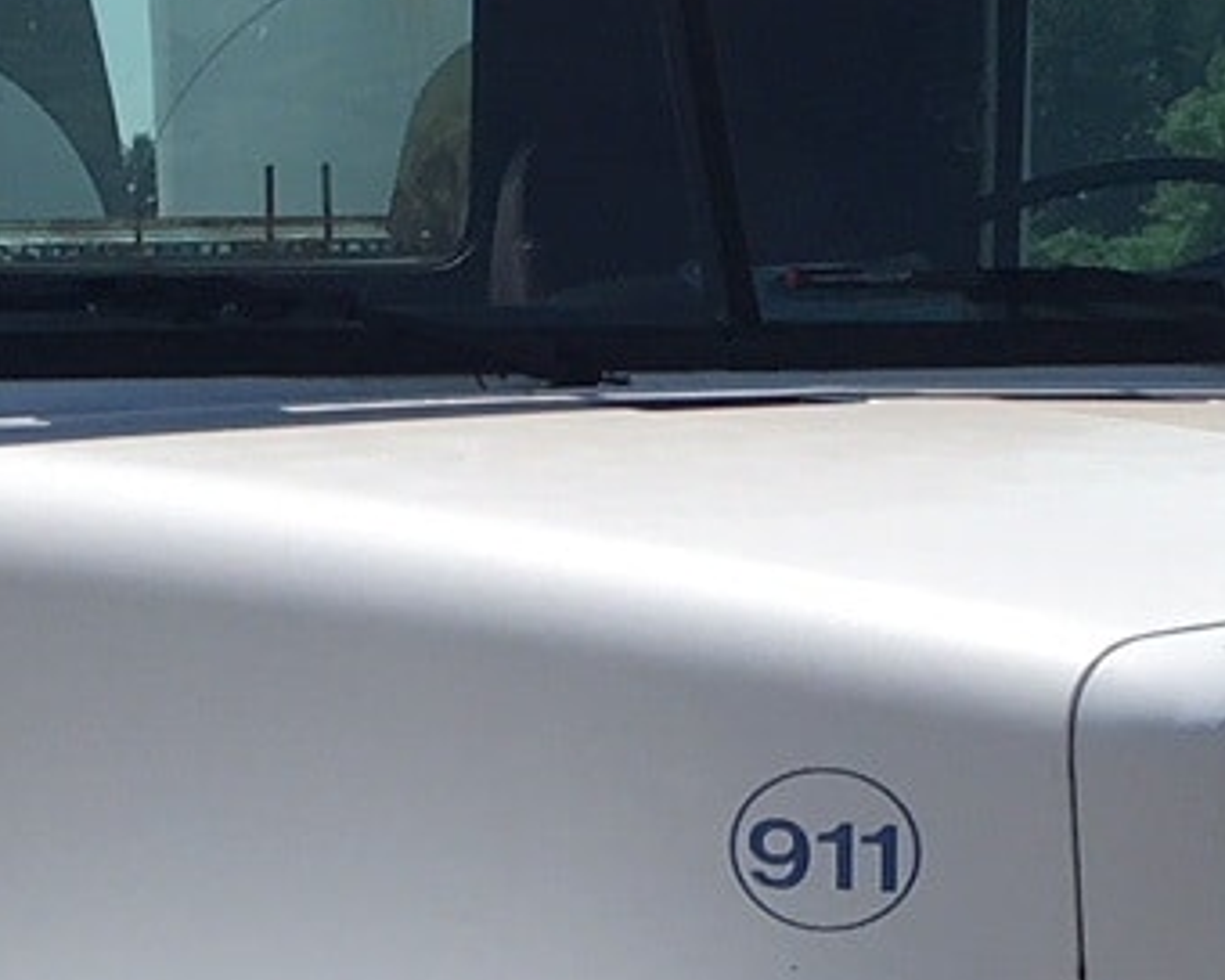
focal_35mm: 168
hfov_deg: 11.5
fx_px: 6091
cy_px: 1167
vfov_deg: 9.1
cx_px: 685
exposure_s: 1/2331
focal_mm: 4.15
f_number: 2.2
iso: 25
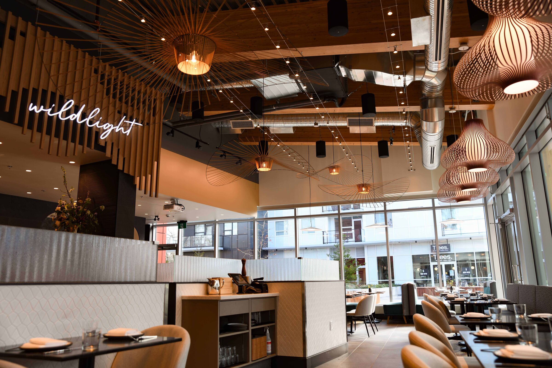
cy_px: 184
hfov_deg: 63.7
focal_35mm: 29
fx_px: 445
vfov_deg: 45.0
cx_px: 276
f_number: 3.2
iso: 80
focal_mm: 29
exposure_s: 1/50
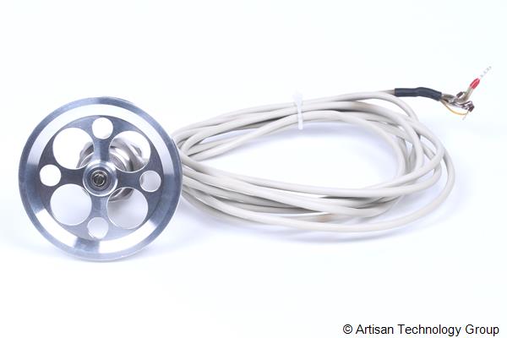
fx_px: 1014
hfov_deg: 28.1
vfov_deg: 18.9
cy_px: 169
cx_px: 254
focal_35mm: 72
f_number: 18
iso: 200
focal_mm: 48
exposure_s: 1/200
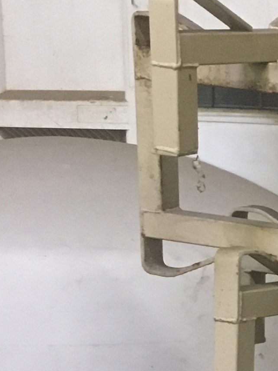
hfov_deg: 9.7
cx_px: 646
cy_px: 401
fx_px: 1467
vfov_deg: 14.1
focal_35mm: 137
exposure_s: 1/30
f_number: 2.2
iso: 160
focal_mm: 4.15
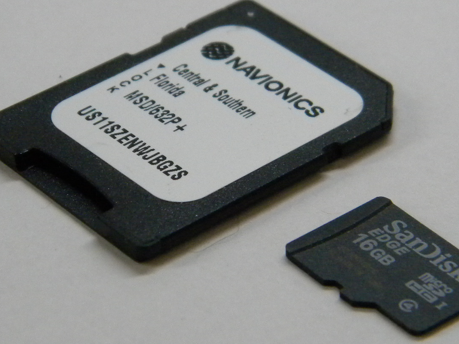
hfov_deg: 12.6
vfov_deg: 9.5
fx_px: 2082
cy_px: 192
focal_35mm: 157
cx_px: 281
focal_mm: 15.1
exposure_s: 1/319
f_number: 4.5
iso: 400
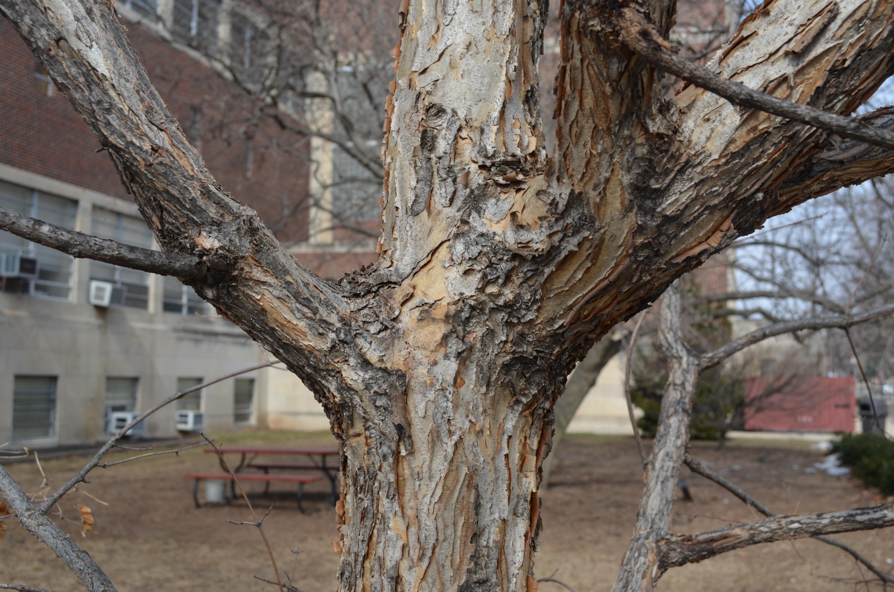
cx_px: 447
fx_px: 1041
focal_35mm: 42
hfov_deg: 46.5
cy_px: 296
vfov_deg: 31.8
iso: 110
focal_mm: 28
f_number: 8
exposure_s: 1/250
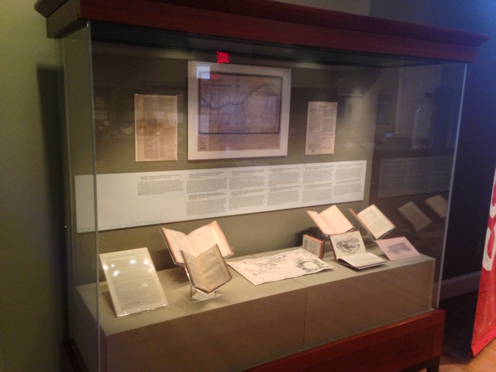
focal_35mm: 33
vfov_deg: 42.9
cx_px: 248
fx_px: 473
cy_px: 186
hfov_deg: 55.4
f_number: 2.4
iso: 400
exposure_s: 1/17
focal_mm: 4.13
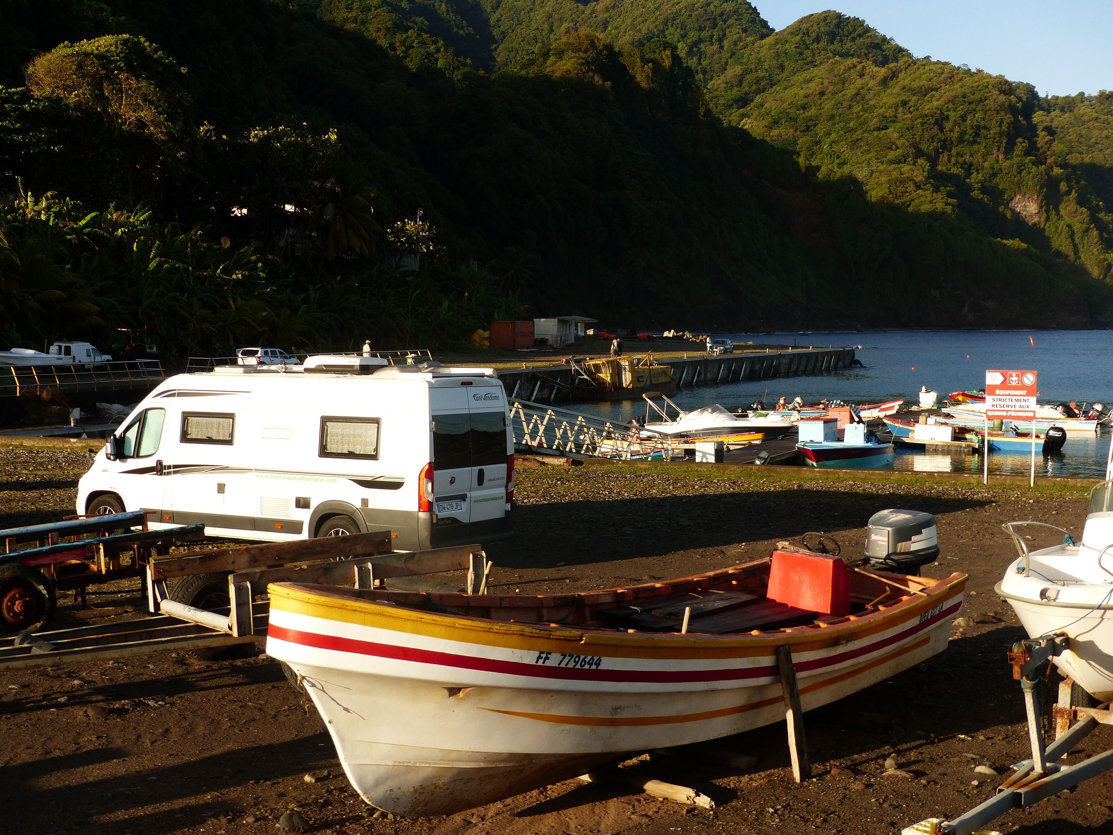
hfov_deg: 38.2
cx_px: 556
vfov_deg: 29.1
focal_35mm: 50
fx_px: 1608
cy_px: 418
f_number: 2.8
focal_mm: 9.1
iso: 100
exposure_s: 1/1300
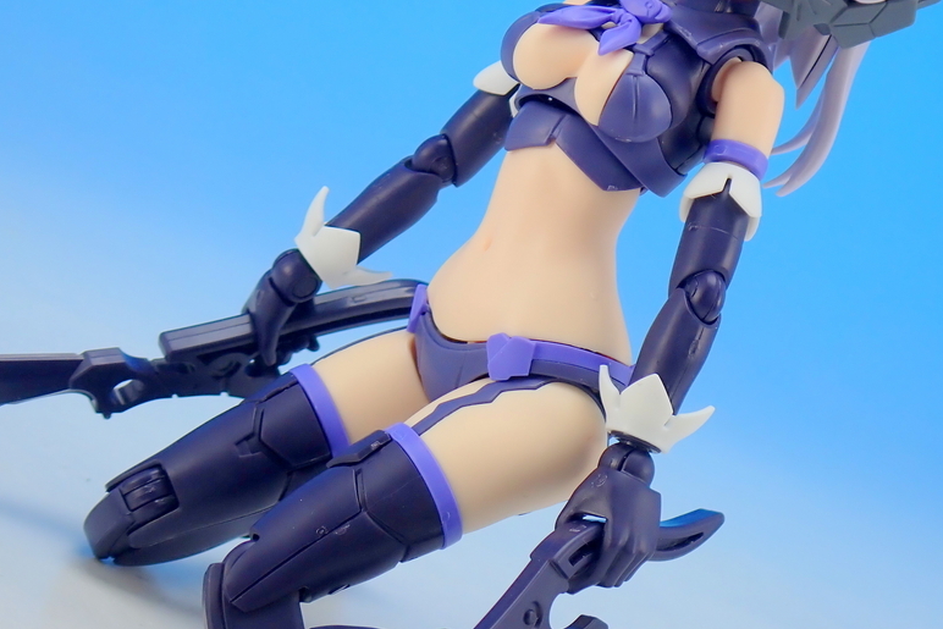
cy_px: 173
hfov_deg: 14.9
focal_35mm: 138
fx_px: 3615
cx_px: 534
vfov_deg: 9.9
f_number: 4.9
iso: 100
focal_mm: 18
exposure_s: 1/8
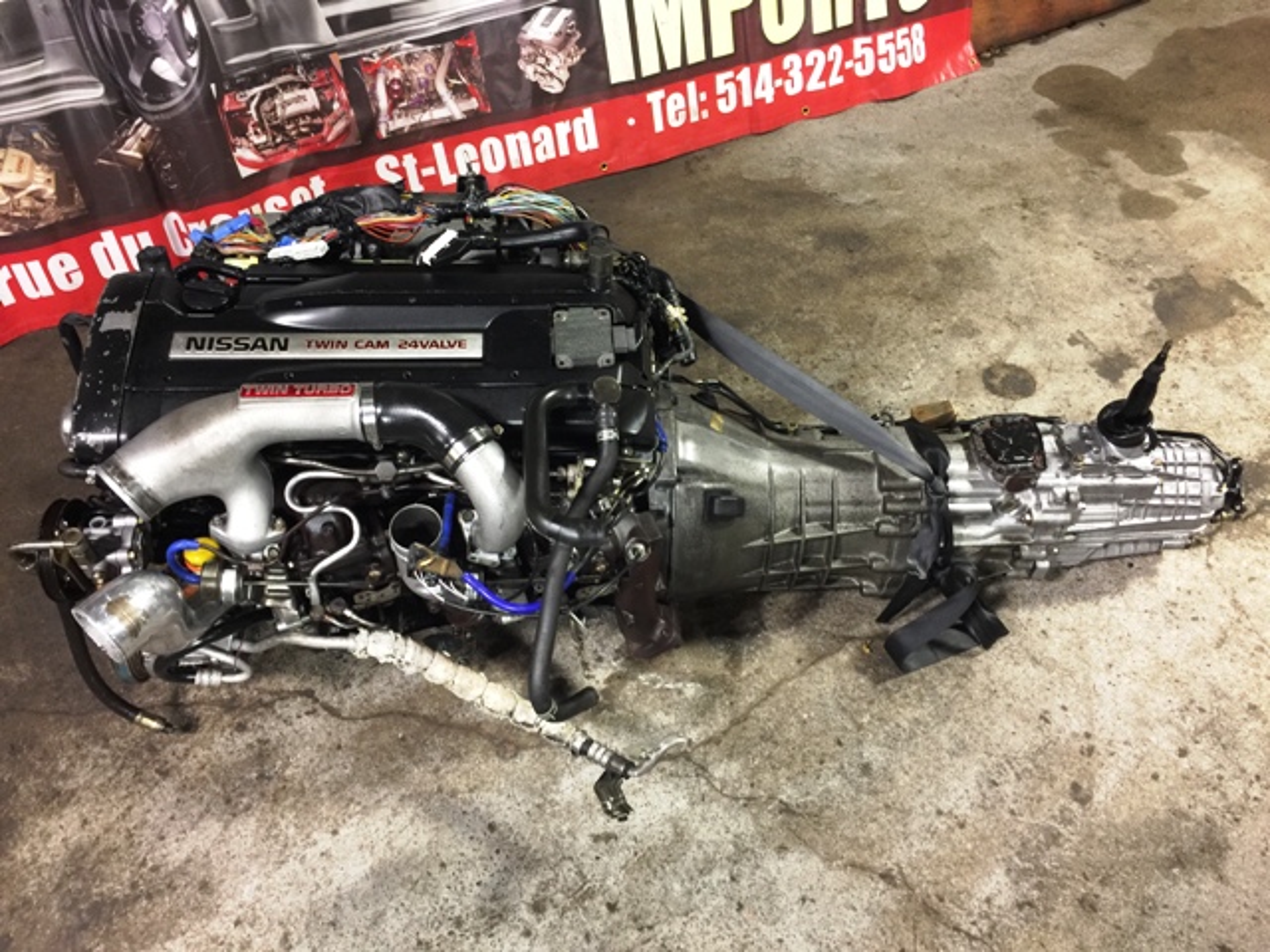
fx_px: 1064
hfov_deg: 61.7
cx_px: 635
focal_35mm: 29
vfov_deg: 48.2
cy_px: 476
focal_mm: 4.15
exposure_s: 1/4
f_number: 2.2
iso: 64
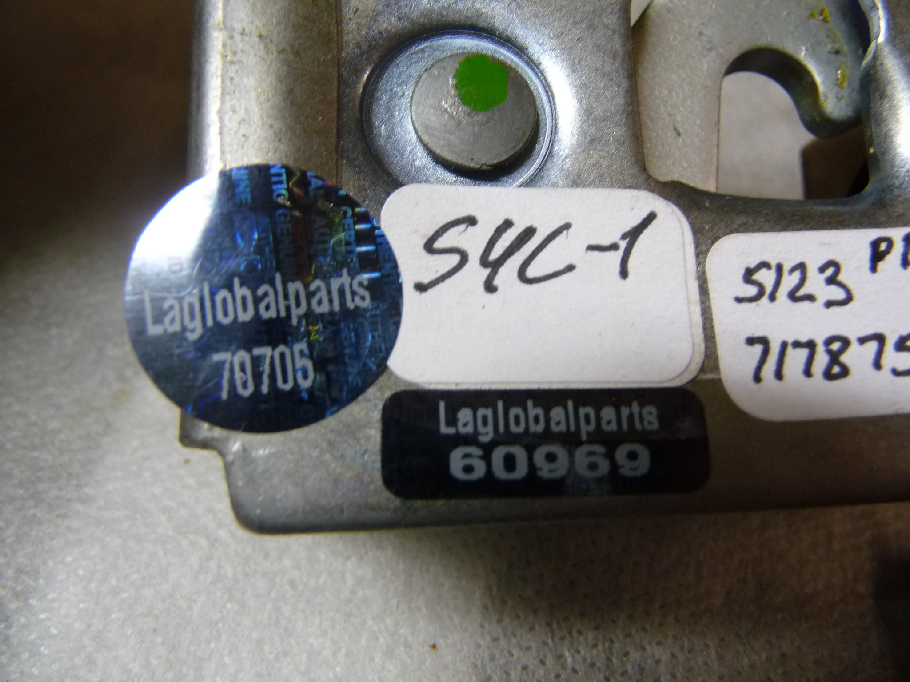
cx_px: 455
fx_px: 736
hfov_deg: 63.4
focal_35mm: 28
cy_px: 341
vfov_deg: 49.7
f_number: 3.3
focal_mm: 4.7
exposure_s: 1/30
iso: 250
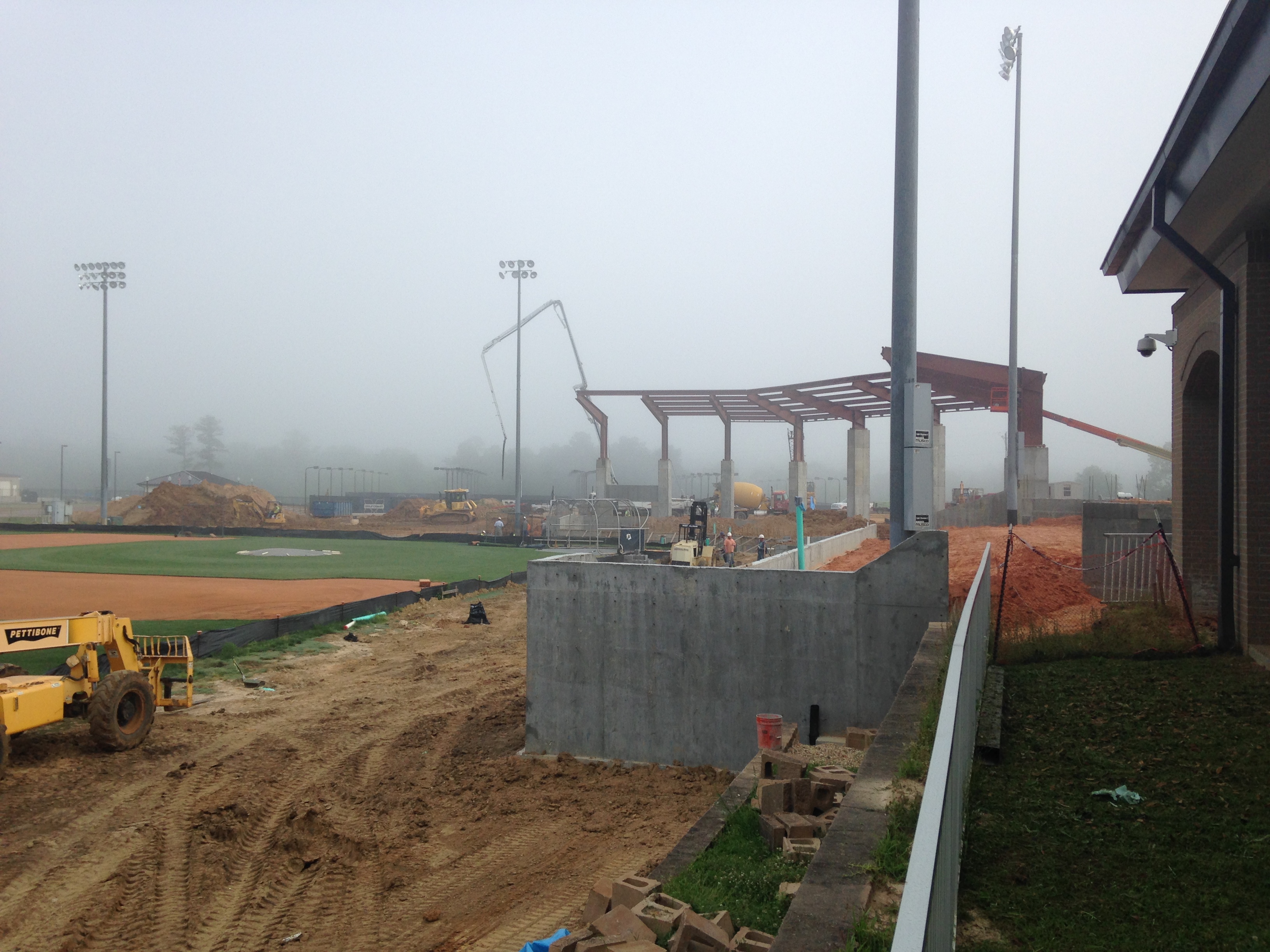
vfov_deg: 42.9
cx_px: 635
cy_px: 476
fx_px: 1211
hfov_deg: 55.4
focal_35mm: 33
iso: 50
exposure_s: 1/596
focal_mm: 4.12
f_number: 2.4
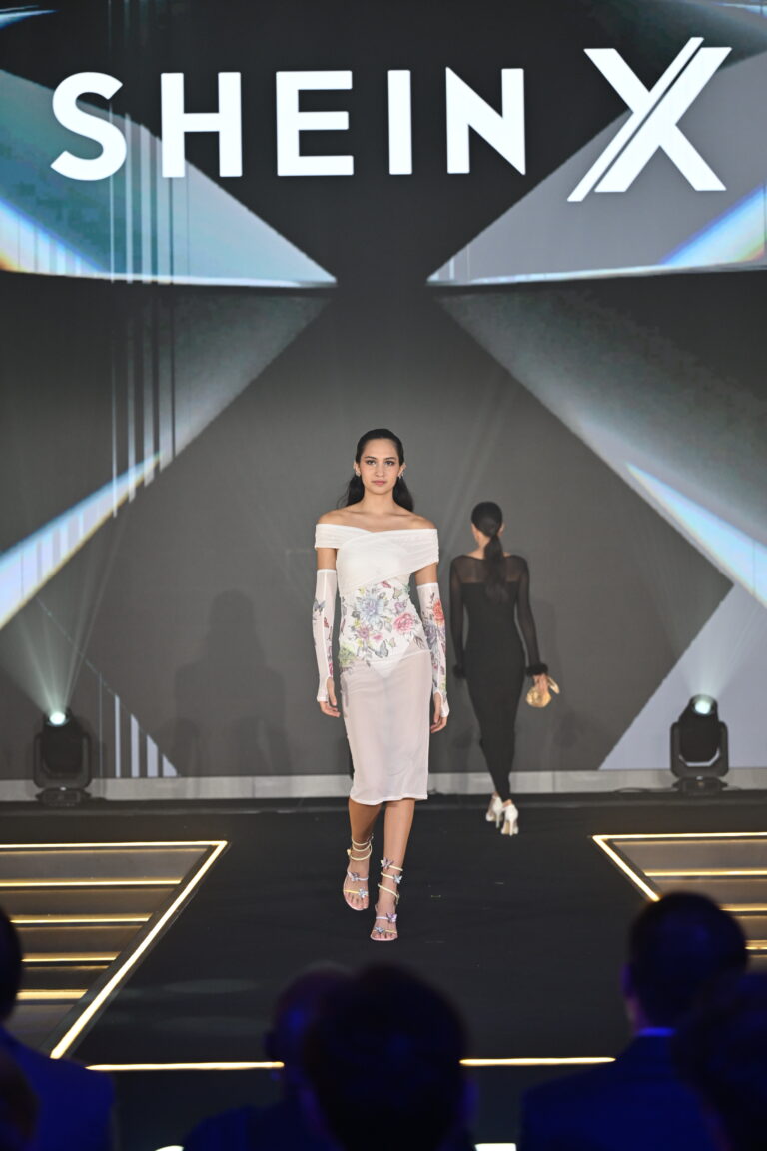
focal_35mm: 84
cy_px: 576
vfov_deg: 24.2
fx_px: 2684
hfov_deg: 16.3
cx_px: 384
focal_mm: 84
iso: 800
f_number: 2.8
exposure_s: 1/200
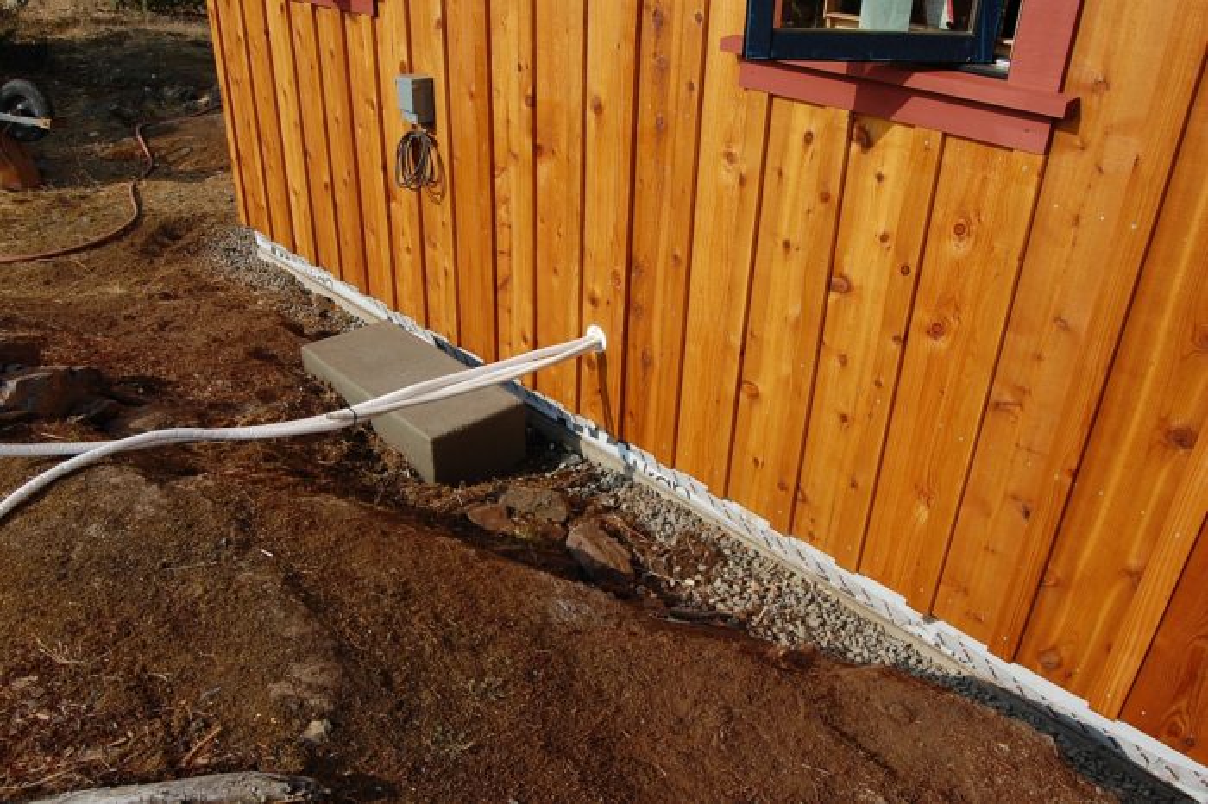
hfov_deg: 67.4
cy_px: 402
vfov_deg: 47.9
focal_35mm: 27
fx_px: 906
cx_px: 604
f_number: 9
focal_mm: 18
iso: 200
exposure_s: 1/320
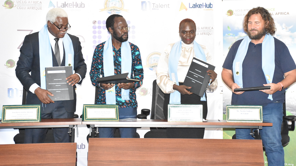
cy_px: 70
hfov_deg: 27.9
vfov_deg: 15.9
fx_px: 596
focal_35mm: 76
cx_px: 148
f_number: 6.3
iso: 11400
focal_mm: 48
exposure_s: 1/320
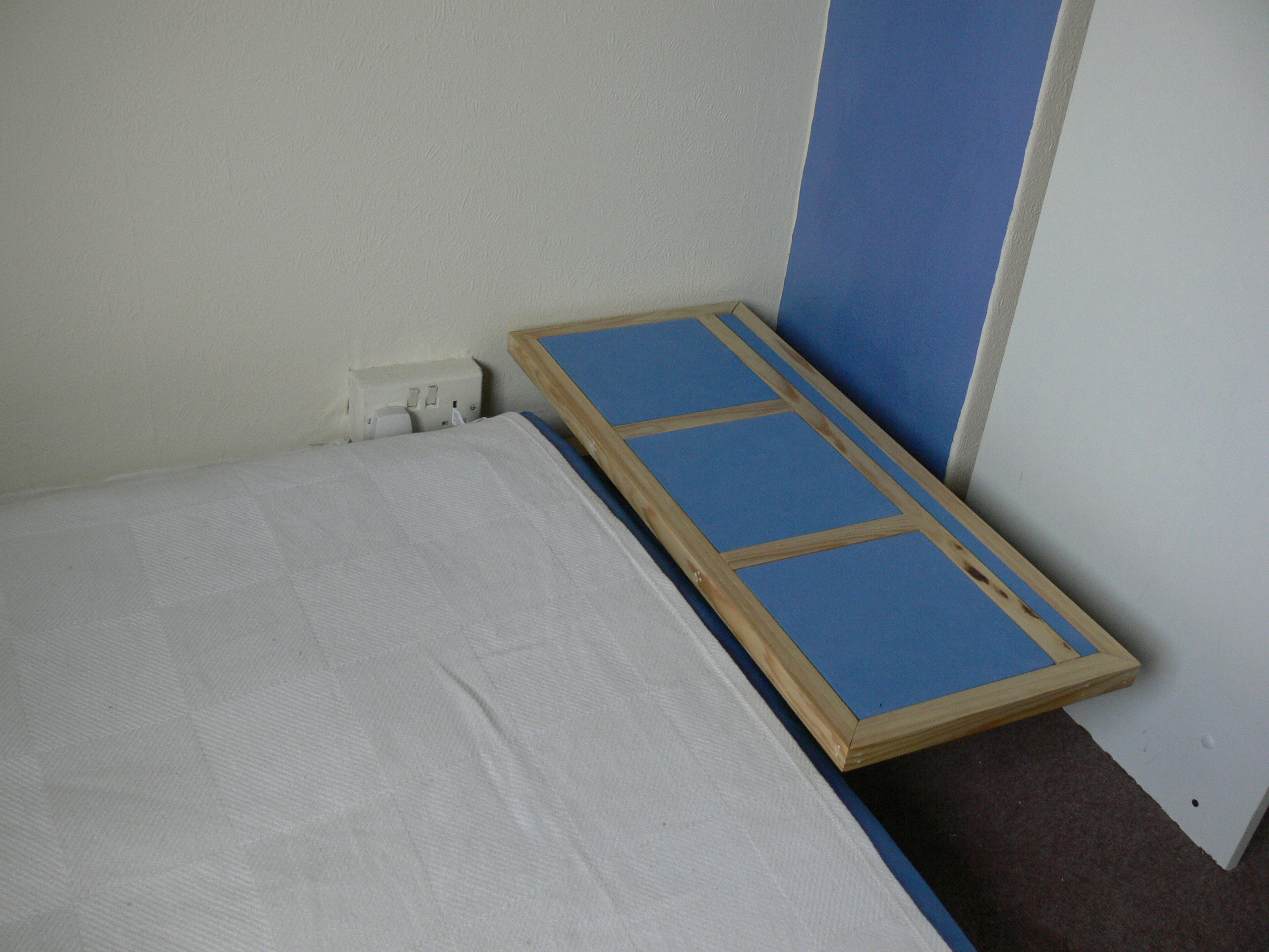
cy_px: 476
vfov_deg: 40.7
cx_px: 634
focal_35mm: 35
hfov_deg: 52.6
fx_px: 1283
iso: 200
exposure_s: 1/160
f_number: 3.2
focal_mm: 7.4
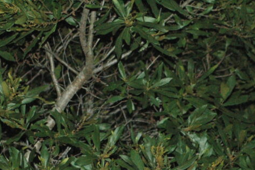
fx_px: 2429
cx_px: 129
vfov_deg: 4.0
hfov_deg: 6.0
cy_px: 274
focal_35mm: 343
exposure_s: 1/60
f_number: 5
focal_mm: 70
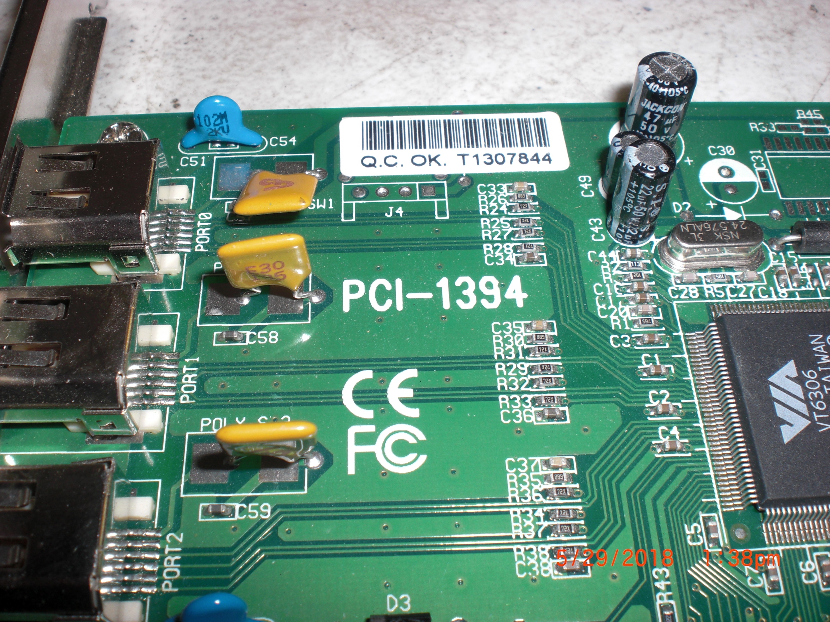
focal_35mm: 38
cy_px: 311
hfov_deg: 49.0
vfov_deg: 37.7
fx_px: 911
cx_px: 415
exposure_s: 1/60
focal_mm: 6.3
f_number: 5.6
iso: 64
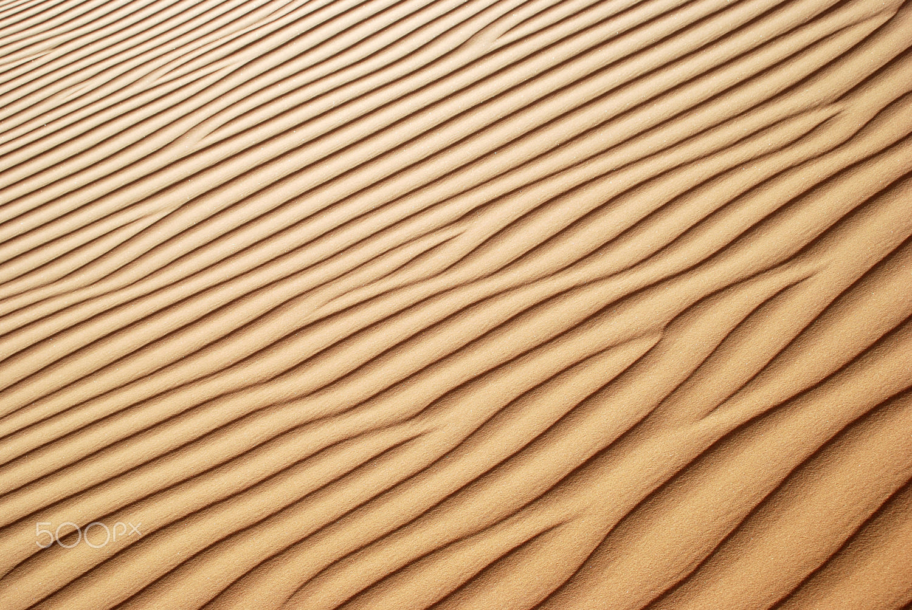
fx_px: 989
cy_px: 305
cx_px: 456
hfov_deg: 49.5
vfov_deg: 34.3
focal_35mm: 39
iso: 100
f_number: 10
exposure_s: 1/200
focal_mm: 26
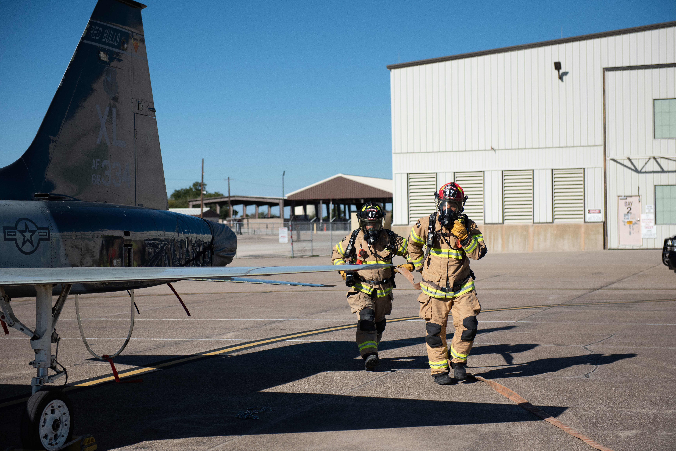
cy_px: 226
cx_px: 338
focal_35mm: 62
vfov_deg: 21.9
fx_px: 1165
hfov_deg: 32.4
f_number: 3.5
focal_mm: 62
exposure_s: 1/8000
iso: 320
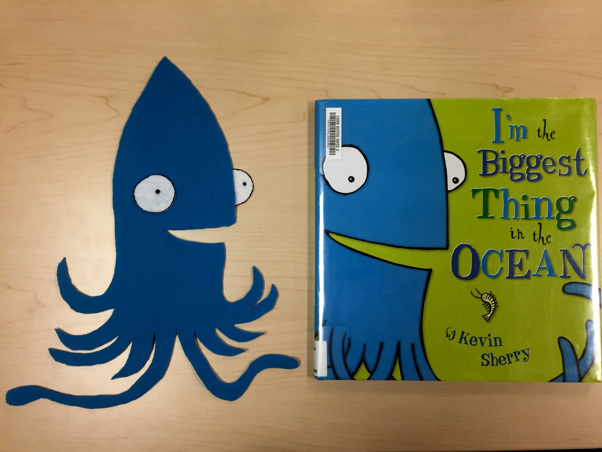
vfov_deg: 48.2
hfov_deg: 61.7
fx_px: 504
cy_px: 226
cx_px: 301
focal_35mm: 29
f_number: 2.2
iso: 80
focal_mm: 4.15
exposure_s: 1/30
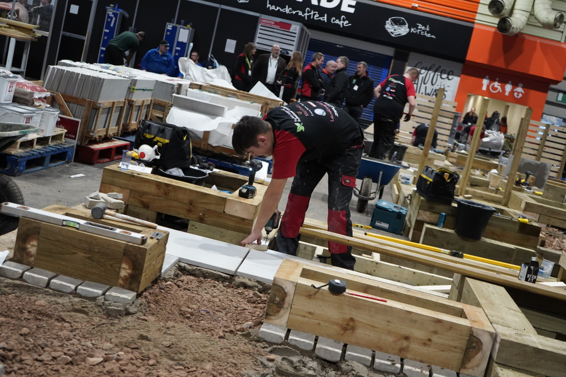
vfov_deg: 29.2
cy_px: 188
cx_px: 283
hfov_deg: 42.7
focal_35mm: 46
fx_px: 723
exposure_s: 1/160
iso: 5000
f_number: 4.5
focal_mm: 46
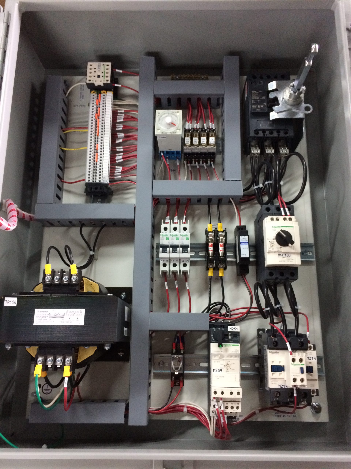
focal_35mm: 29
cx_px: 176
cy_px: 234
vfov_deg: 61.7
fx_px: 392
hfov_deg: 48.2
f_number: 2.2
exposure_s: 1/30
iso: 320
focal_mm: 4.15
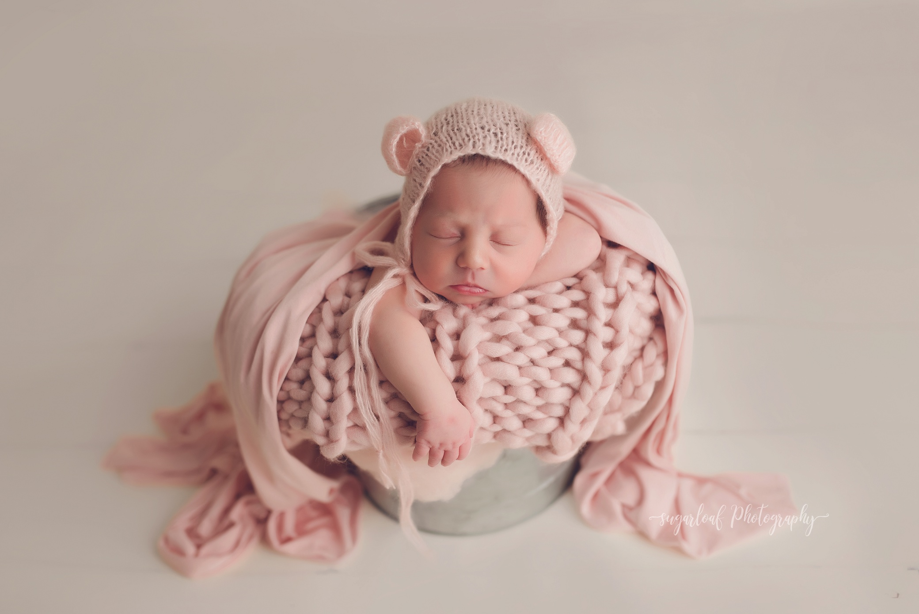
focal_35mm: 35
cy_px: 307
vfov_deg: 37.9
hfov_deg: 54.4
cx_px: 460
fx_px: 894
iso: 100
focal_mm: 35
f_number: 2.2
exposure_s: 1/160
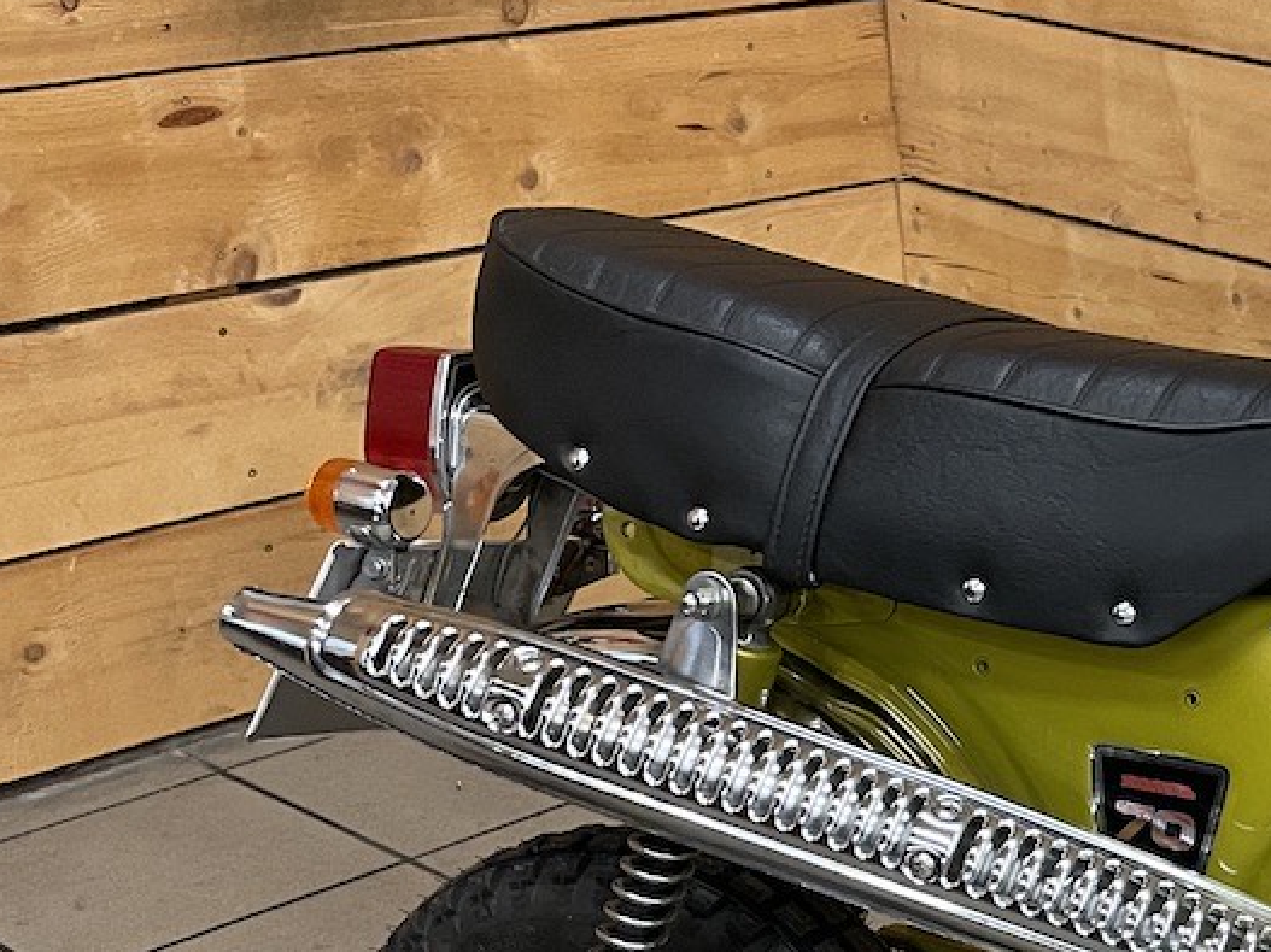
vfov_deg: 19.5
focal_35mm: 74
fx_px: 2716
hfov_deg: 23.4
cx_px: 1628
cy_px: 881
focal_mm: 4.2
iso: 200
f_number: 1.6
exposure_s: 1/50
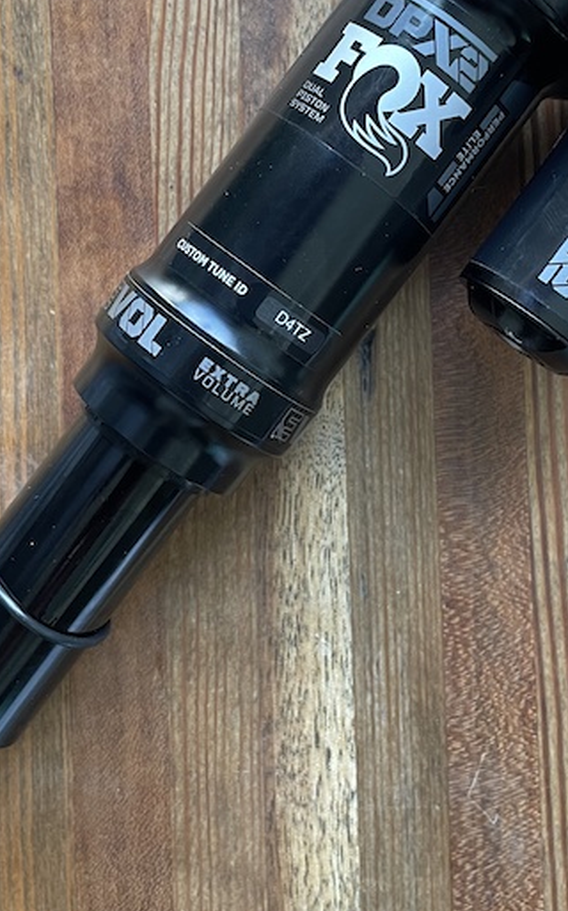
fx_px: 1067
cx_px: 339
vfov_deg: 45.6
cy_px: 313
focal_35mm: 43
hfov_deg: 29.8
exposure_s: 1/60
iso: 250
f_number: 1.6
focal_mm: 4.2
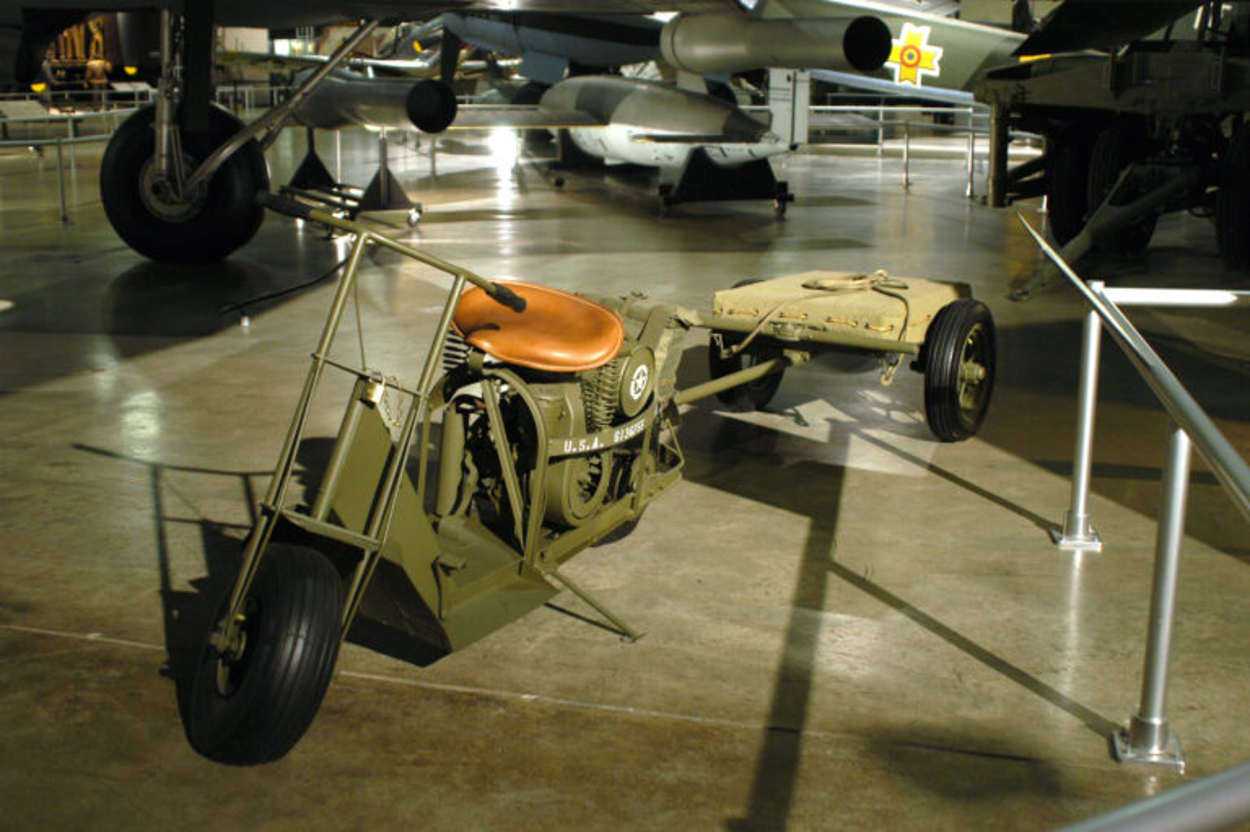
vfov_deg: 31.9
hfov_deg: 46.4
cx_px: 625
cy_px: 416
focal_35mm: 42
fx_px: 1457
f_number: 3.5
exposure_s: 1/10
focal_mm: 28
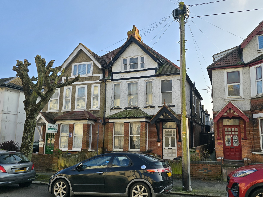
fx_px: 213
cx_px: 153
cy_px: 108
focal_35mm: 28
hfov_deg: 63.1
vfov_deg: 49.7
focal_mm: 6.3
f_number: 1.7
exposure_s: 1/357
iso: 12
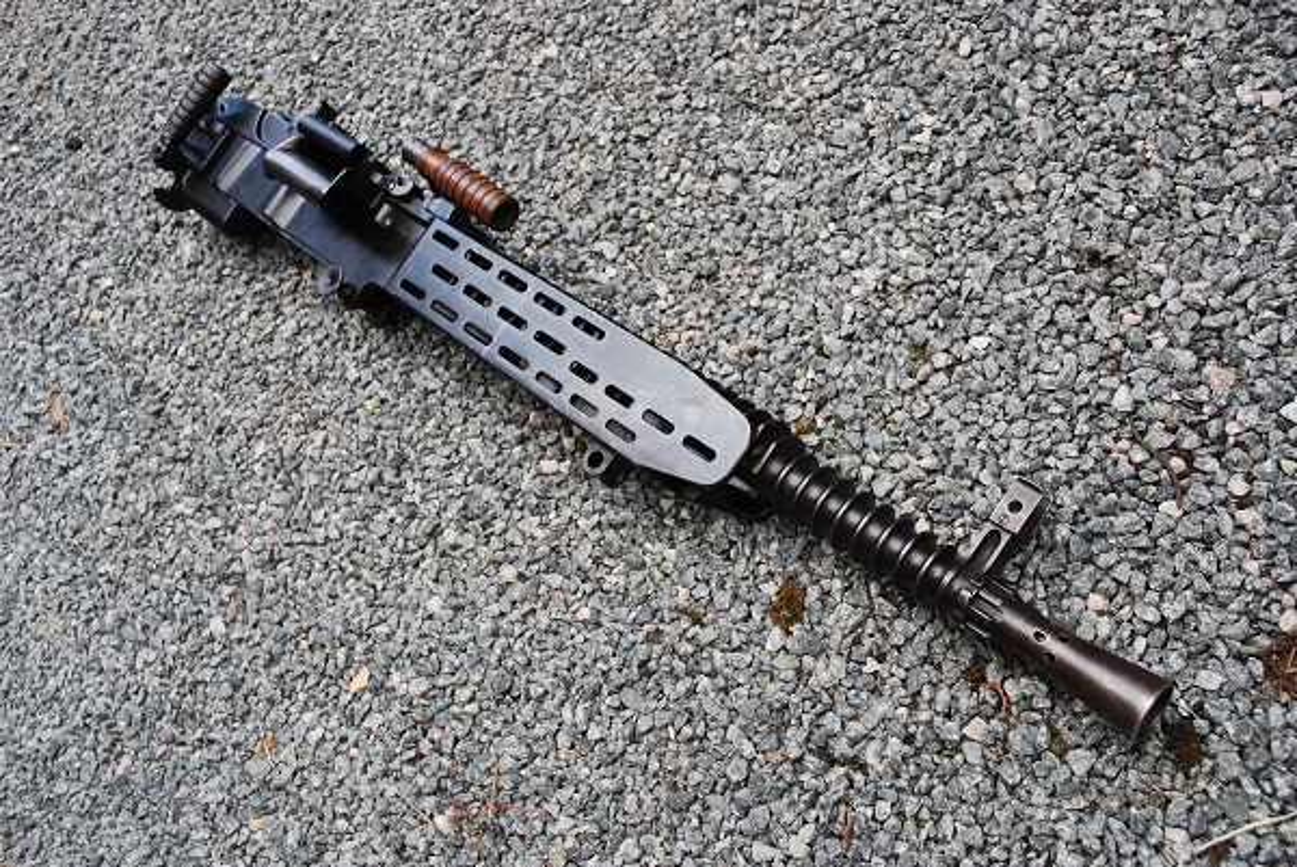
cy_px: 434
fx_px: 1190
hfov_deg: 57.2
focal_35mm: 33
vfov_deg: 40.0
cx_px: 648
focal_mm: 22
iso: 200
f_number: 5
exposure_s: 1/100
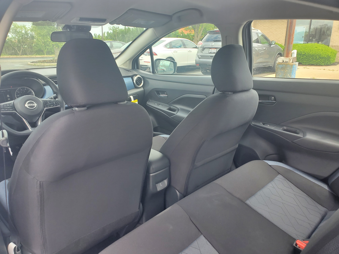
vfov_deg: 53.1
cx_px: 170
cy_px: 127
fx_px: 255
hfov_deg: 67.3
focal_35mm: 26
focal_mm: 4.3
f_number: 2.4
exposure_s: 1/190
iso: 50
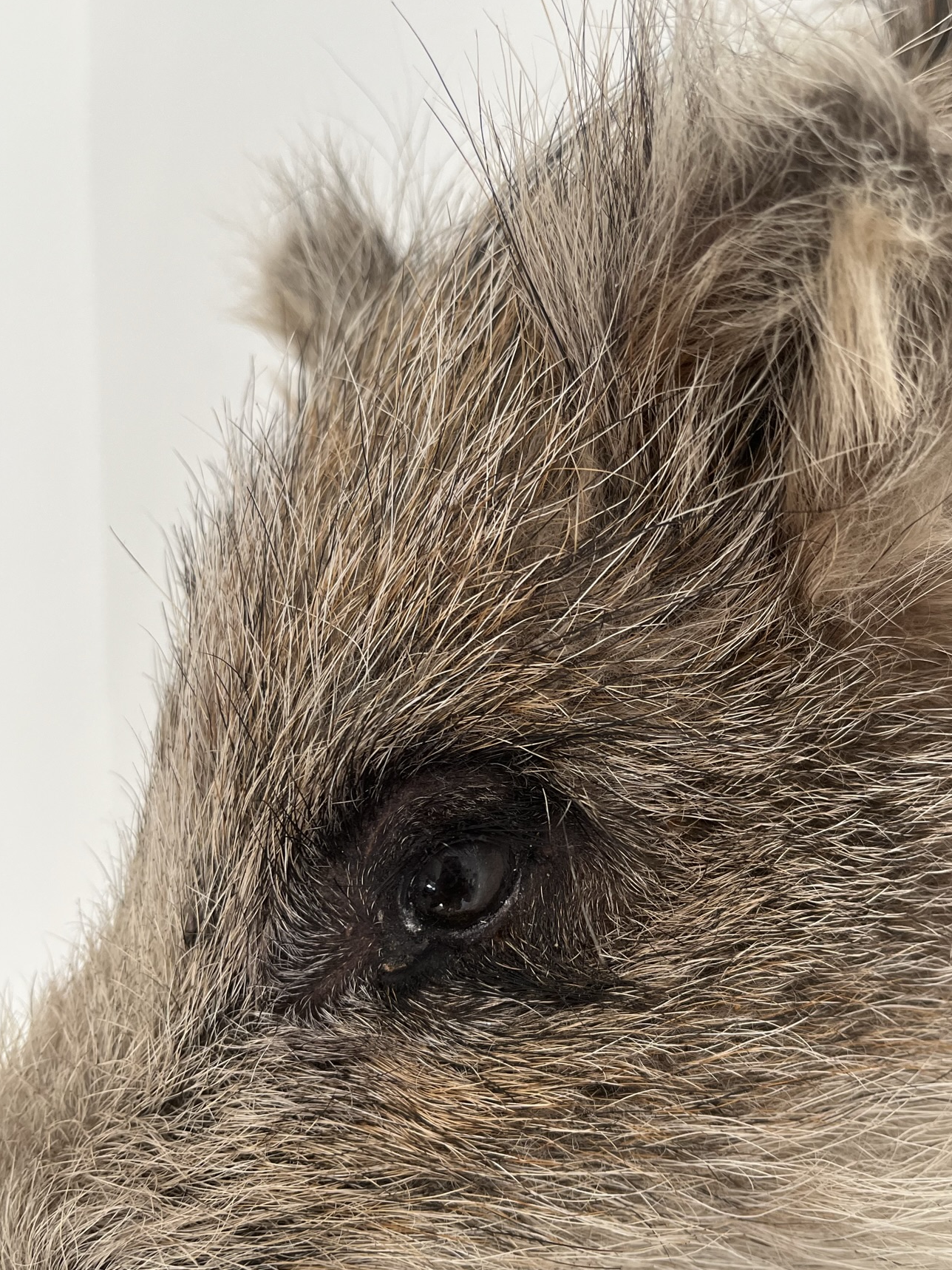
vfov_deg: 58.2
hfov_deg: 45.4
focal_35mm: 31
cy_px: 702
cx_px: 515
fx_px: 1137
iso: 125
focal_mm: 5.1
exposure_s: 1/121
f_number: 1.6
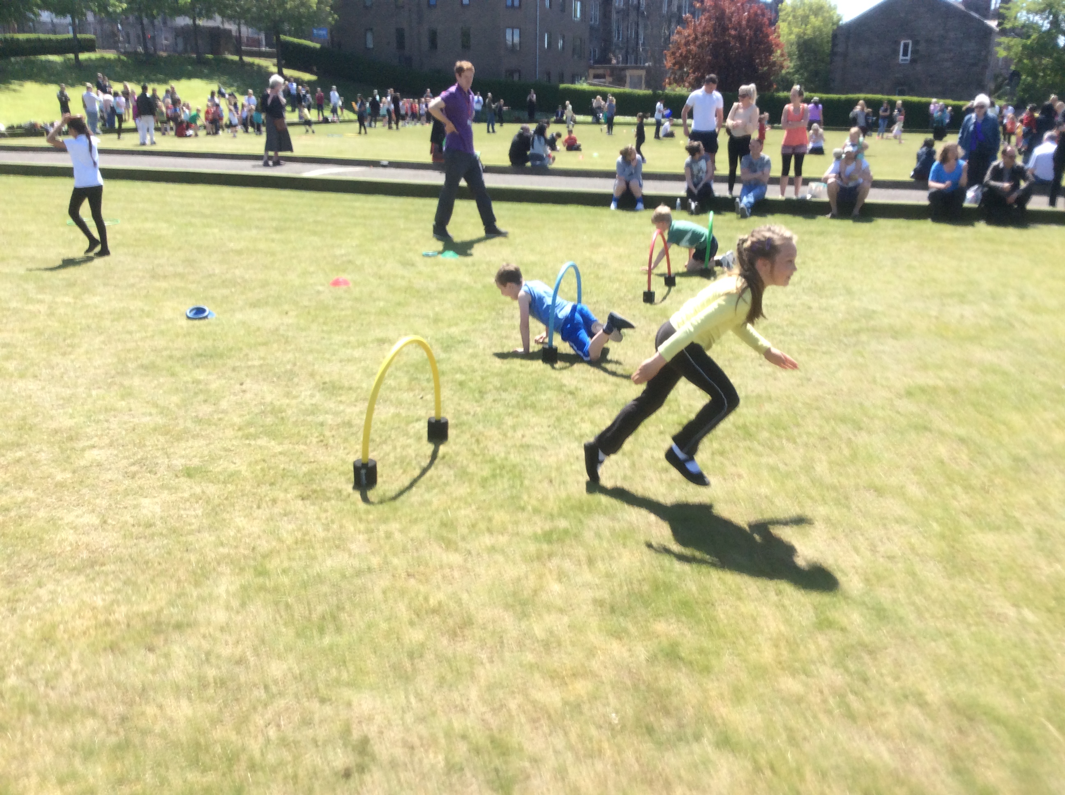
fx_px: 983
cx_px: 532
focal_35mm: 32
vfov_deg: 44.1
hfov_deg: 56.9
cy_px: 398
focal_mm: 3.3
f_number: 2.4
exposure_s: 1/805
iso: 32
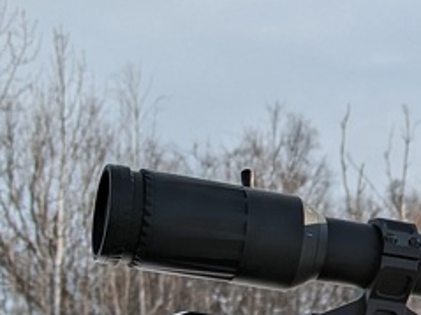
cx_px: 349
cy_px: 514
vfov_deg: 11.0
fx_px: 1556
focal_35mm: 128
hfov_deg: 15.3
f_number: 1.89
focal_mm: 5.43
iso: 44
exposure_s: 1/2155
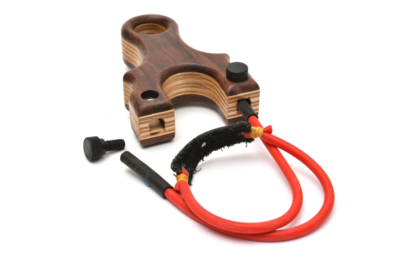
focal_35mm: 52
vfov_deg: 25.6
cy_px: 131
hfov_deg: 37.9
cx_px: 198
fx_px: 576
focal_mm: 35
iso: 640
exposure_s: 1/200
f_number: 10
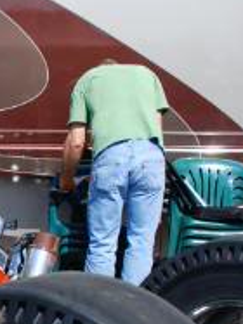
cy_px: 326
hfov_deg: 14.1
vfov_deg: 19.3
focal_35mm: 99
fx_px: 928
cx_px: -101
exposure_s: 1/640
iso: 100
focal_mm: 20
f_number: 3.8
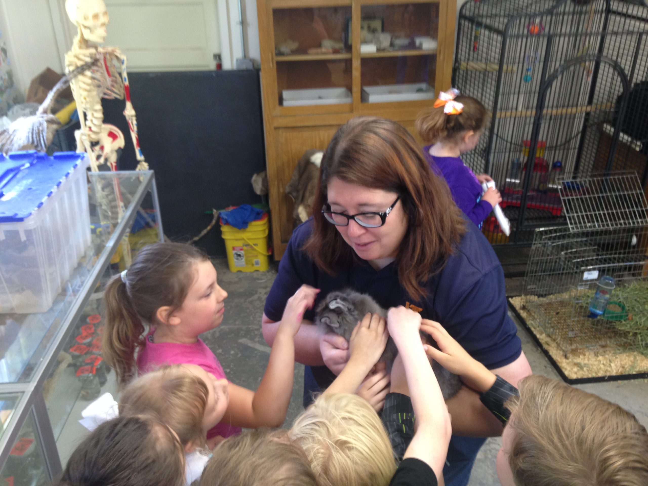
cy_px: 243
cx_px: 324
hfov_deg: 55.4
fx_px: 618
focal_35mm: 33
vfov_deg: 42.9
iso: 100
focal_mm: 4.12
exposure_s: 1/20
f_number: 2.4
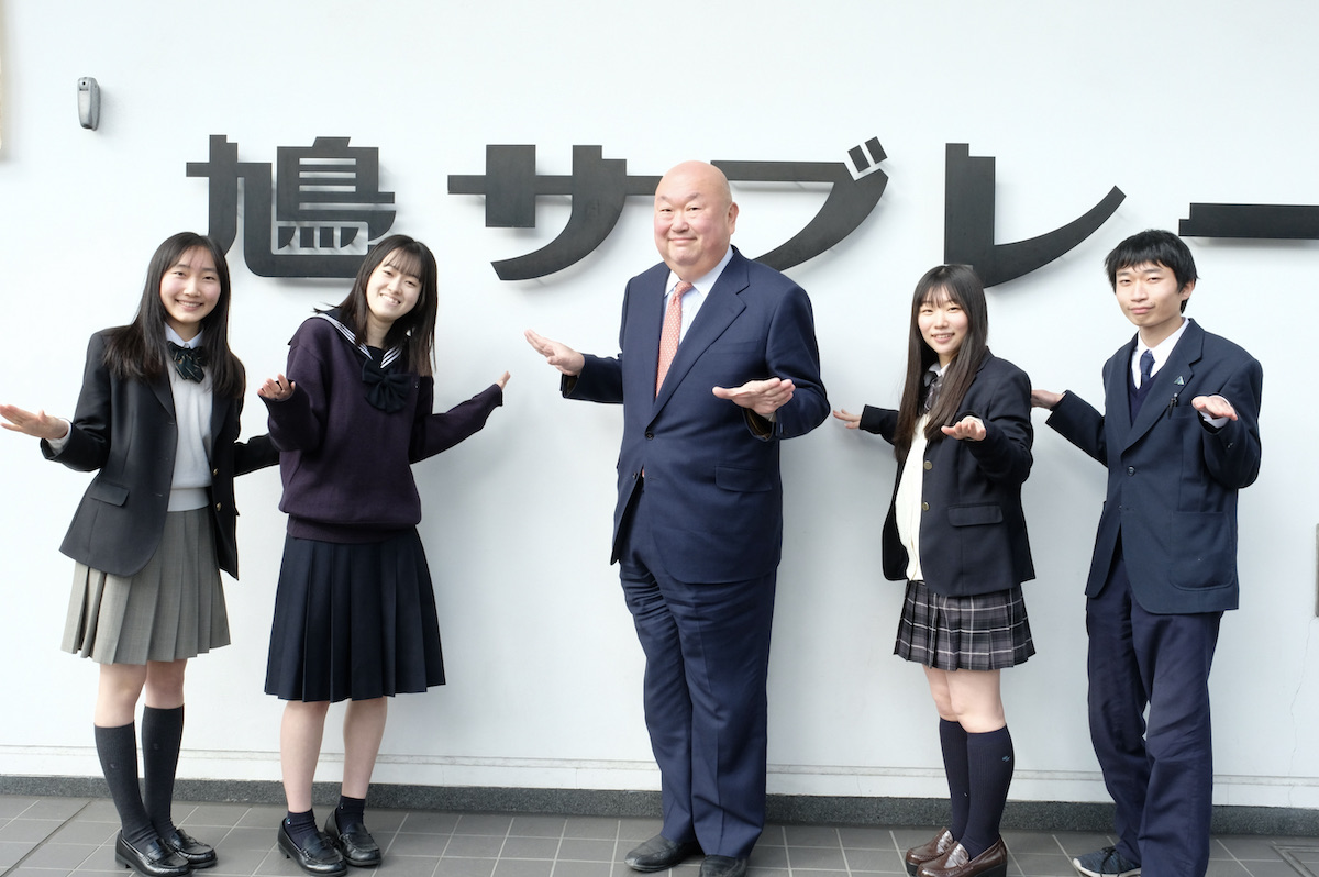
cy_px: 438
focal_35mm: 33
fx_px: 1208
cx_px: 660
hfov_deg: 57.3
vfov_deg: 39.9
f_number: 13
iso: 1250
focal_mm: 22
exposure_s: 1/125
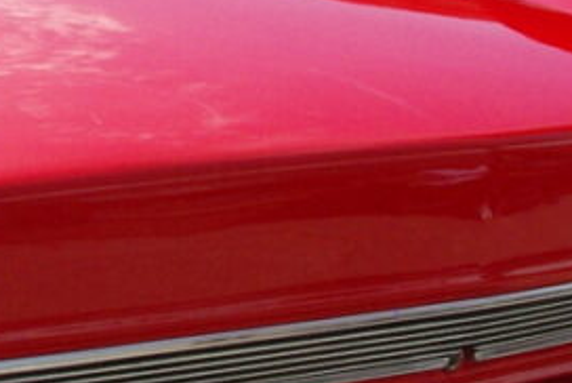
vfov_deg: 12.9
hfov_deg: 18.4
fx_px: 1686
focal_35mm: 106
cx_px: -84
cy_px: 82
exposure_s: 1/1500
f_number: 9.5
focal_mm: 18
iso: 800
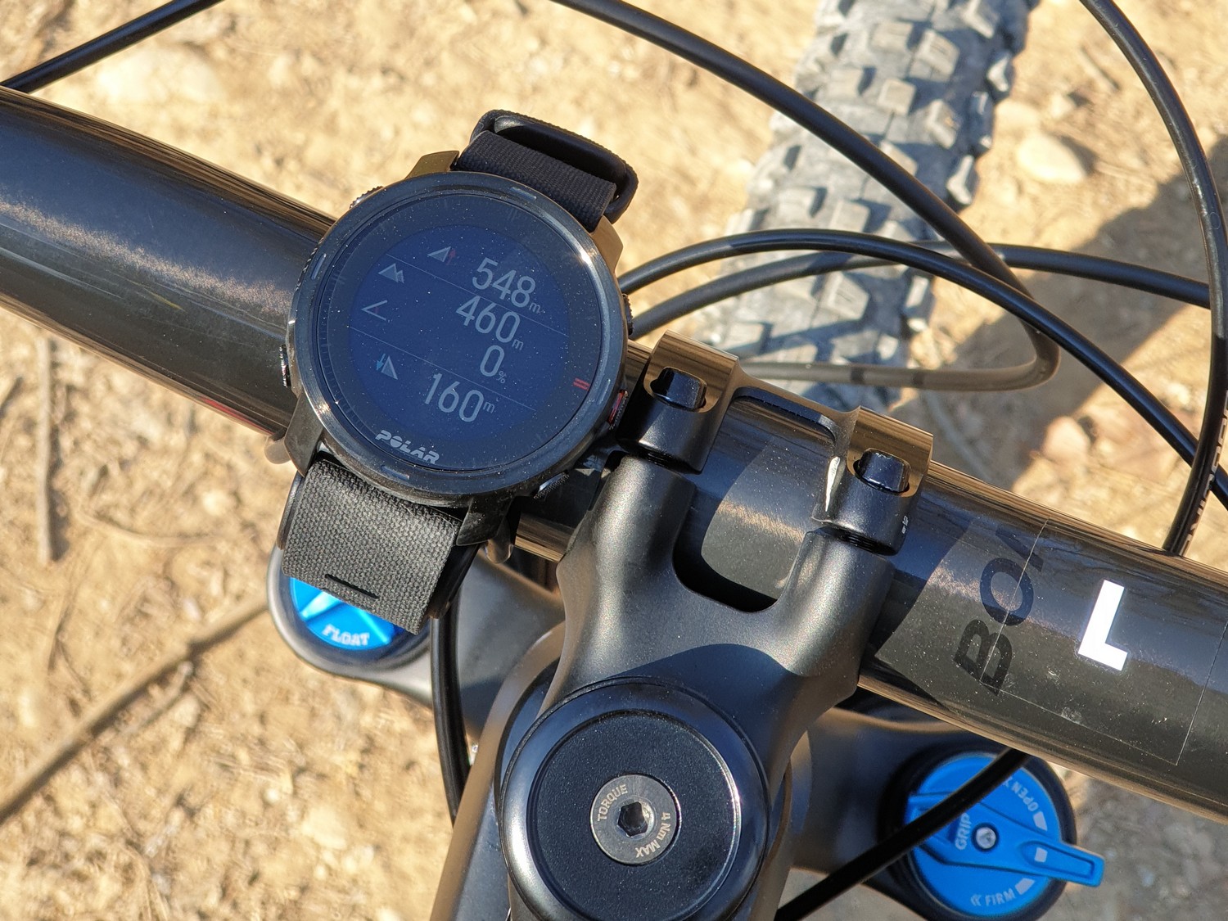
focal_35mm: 52
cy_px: 460
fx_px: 1845
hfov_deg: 36.8
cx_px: 614
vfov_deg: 28.0
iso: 100
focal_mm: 6
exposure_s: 1/172
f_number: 2.4
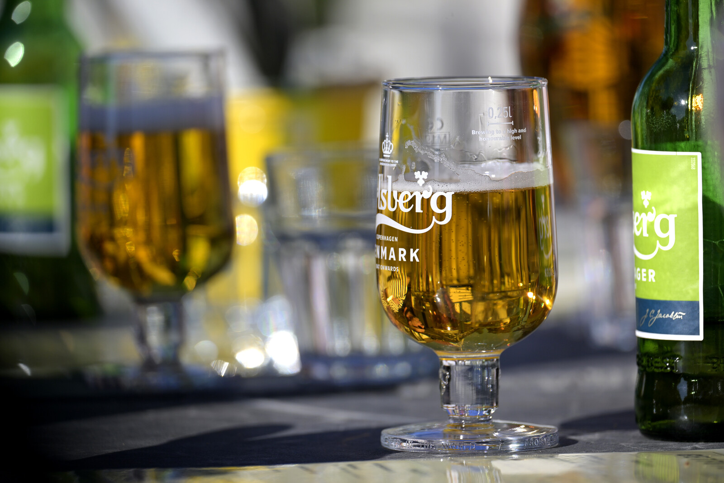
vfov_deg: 4.4
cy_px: 242
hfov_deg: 6.6
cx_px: 362
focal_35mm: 310
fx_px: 6235
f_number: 5.3
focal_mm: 310
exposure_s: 1/2000
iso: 280
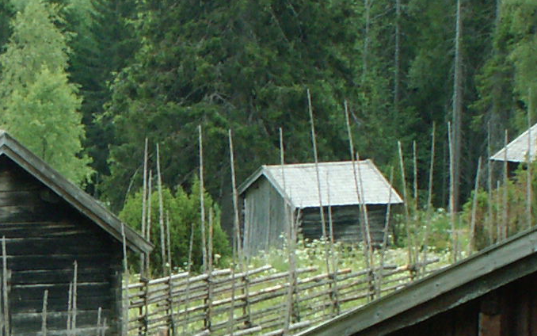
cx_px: 53
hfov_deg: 9.7
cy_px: 365
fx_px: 3162
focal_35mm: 216
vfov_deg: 6.1
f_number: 7.1
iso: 50
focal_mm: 9.04
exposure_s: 1/60
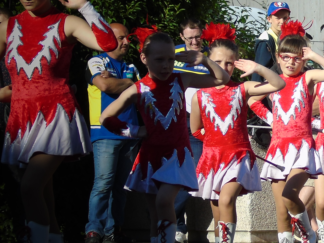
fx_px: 2957
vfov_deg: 4.7
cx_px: 385
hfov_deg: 6.2
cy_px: 92
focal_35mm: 316
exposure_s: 1/400
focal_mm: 22
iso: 80
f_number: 4.6
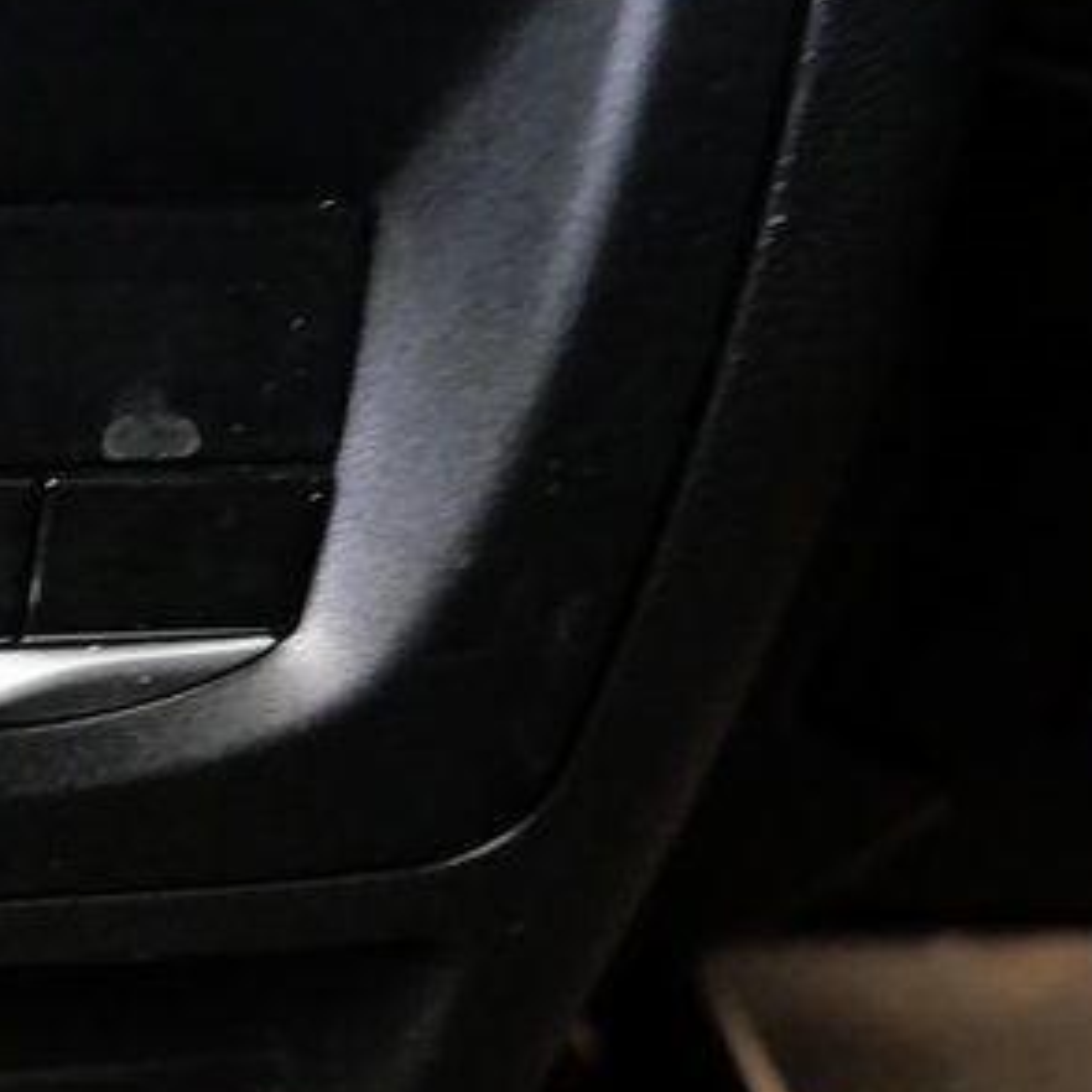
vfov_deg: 23.3
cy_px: 721
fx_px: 2641
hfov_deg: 20.0
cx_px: -576
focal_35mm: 74
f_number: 3.5
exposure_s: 1/10
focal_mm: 12
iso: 3200
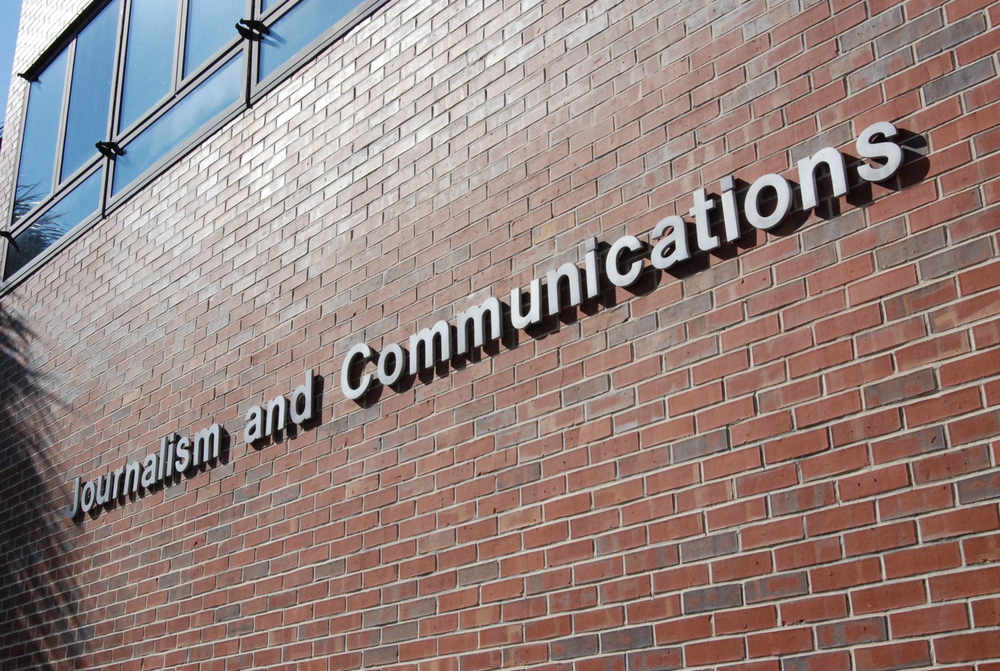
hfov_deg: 46.3
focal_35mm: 42
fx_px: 1169
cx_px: 500
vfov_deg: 32.0
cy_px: 336
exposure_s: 1/1000
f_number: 16
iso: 1600
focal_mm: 28
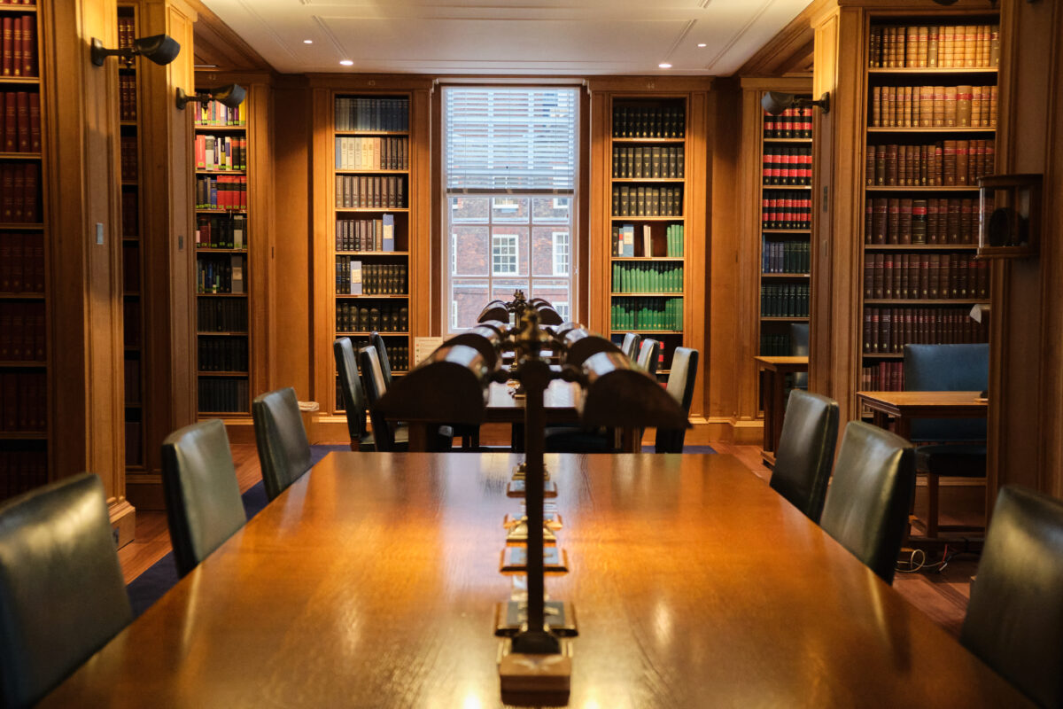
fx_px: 1270
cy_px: 354
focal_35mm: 43
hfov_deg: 45.4
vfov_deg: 31.2
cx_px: 532
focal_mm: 28.9
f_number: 3.2
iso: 3200
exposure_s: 1/250
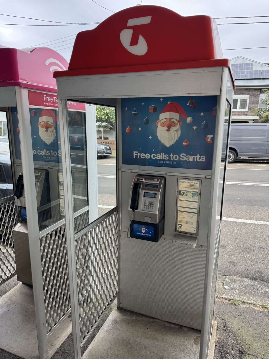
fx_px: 249
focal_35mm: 24
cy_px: 180
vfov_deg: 71.6
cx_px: 134
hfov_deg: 56.8
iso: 80
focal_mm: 6.76
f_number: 1.78
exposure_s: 1/535
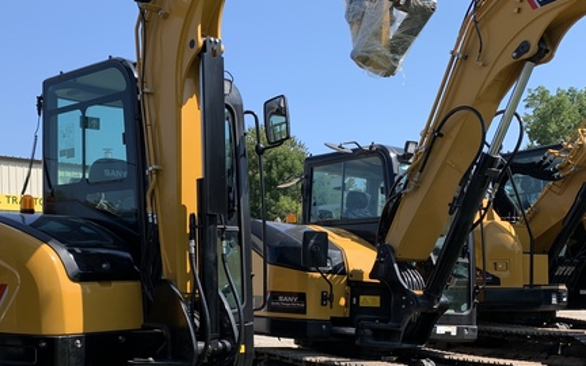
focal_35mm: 51
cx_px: 220
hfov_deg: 39.3
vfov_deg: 25.1
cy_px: 259
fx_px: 814
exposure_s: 1/1176
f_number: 1.8
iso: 25
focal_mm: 4.25
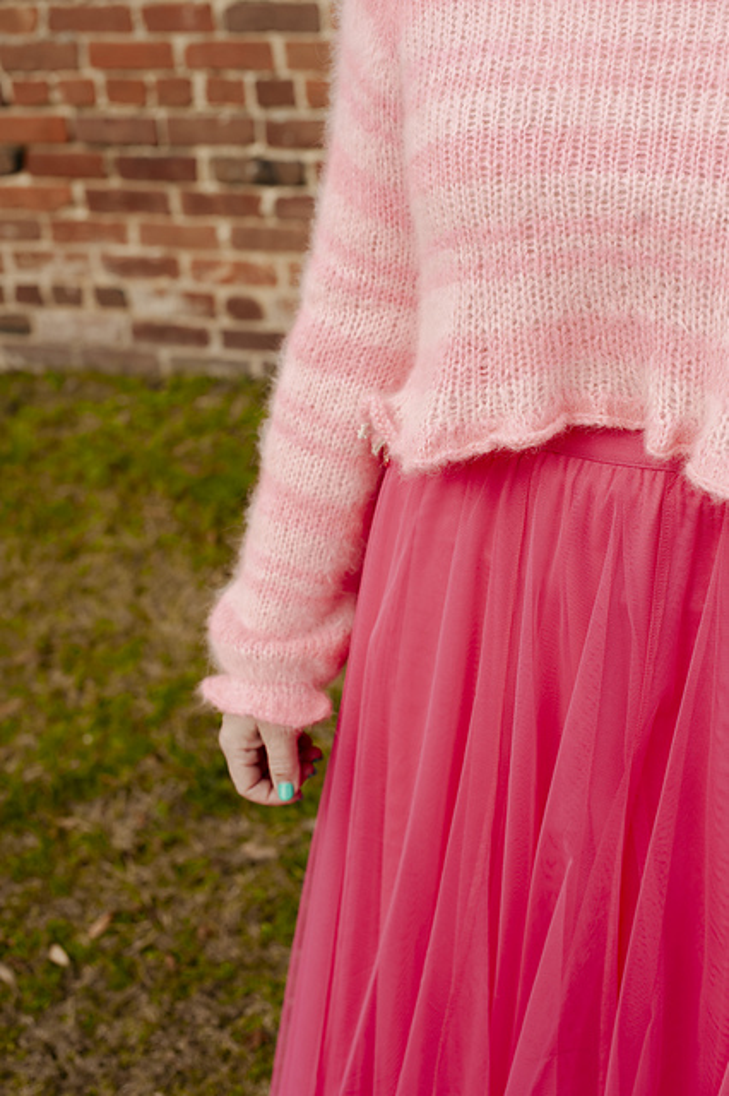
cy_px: 548
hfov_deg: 27.0
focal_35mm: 50
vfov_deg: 39.6
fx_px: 1520
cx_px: 364
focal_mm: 50
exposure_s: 1/1000
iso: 200
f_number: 5
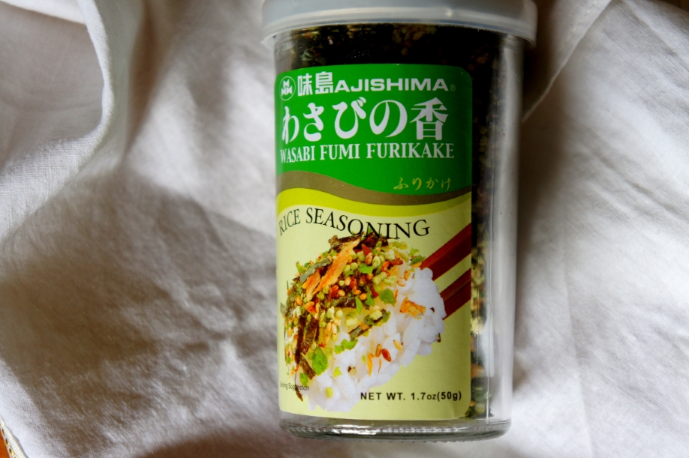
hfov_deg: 24.6
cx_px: 344
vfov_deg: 16.5
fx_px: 1578
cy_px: 229
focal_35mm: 82
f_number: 5.6
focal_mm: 55
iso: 320
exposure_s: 1/100
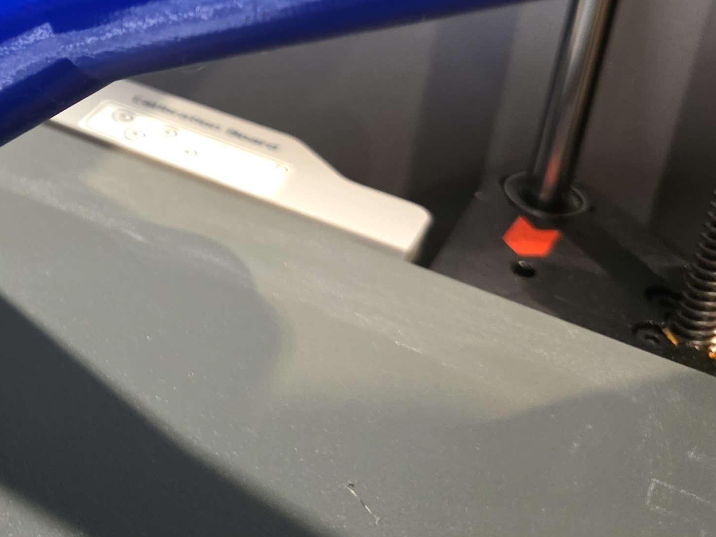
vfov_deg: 22.0
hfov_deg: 27.0
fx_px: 1303
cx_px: -152
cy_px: -56
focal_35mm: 63
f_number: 1.7
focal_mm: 6.3
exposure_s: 1/50
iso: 1600
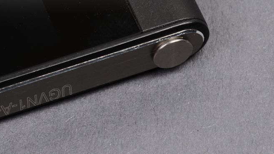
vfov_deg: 3.8
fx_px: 2326
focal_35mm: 320
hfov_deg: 6.7
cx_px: 130
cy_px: 37
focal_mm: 105
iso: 200
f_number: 20
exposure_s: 1/80
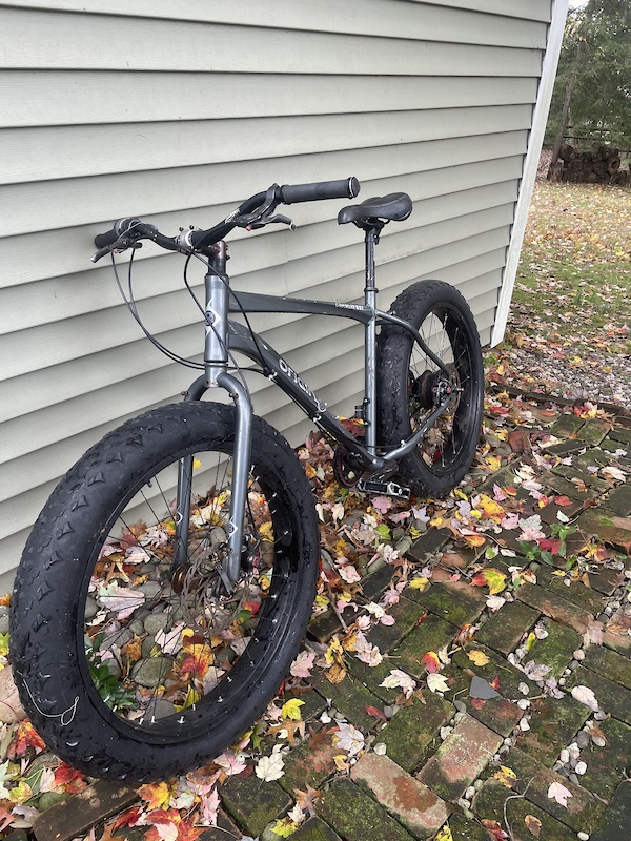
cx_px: 316
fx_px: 632
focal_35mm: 26
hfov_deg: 53.1
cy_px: 420
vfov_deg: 67.3
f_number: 1.6
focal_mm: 4.2
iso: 80
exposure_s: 1/121
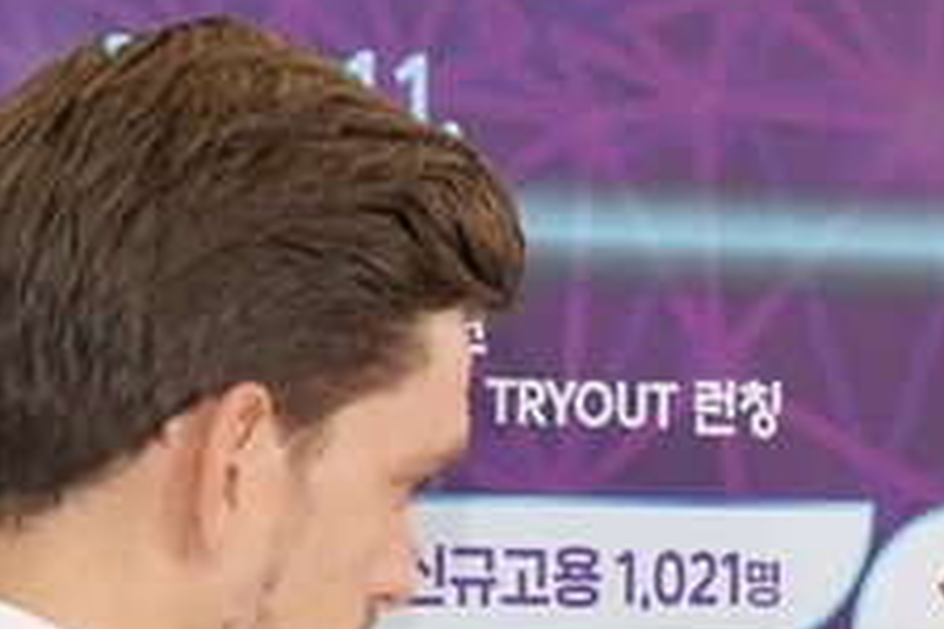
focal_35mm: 269
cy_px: 1287
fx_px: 7053
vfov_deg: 5.0
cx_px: 592
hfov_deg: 7.7
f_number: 4
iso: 2000
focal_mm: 42
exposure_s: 1/160
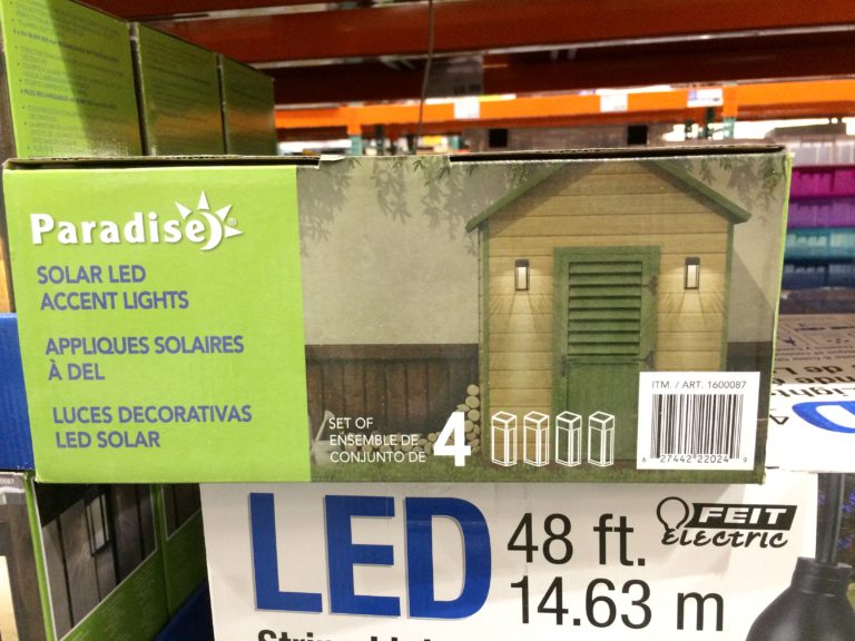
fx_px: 716
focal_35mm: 29
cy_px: 320
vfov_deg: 48.2
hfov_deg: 61.7
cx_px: 428
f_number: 2.2
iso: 200
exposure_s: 1/30
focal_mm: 4.15
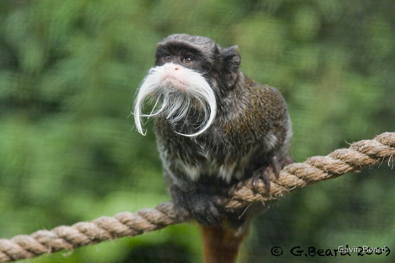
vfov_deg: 5.4
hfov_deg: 8.1
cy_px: 132
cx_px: 198
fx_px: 2796
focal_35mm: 255
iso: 720
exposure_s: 1/500
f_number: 6.3
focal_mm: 170
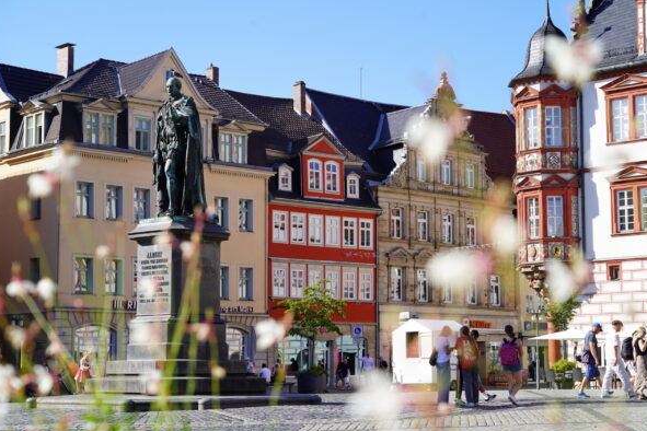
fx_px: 1240
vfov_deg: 19.7
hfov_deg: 29.2
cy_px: 217
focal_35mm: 69
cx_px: 322
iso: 100
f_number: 8
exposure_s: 1/160
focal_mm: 68
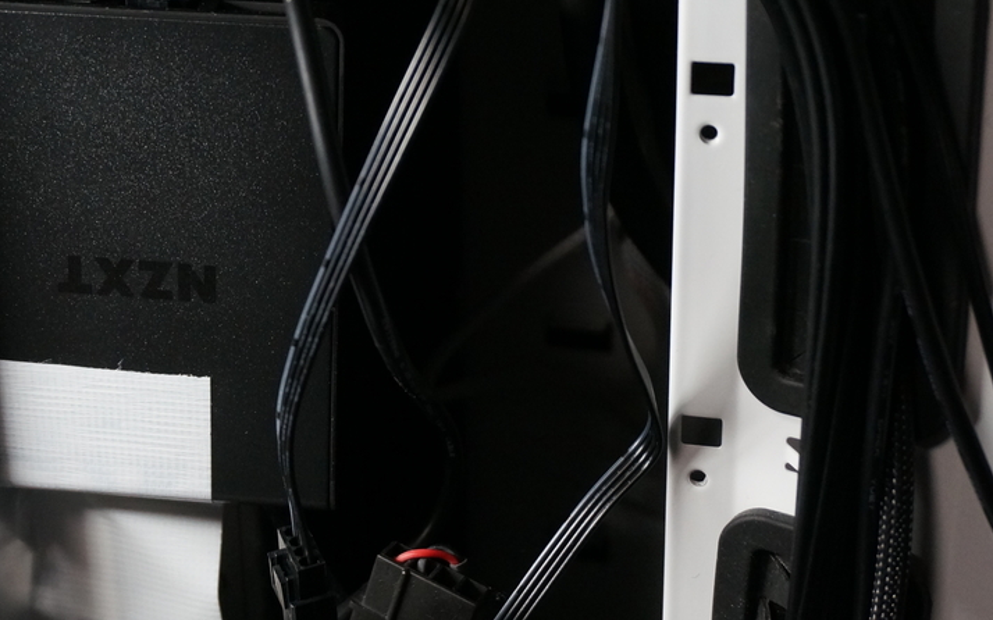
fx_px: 2083
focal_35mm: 77
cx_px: 370
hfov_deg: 26.7
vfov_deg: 16.9
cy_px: 256
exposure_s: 1/160
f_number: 5
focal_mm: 30
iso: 1250
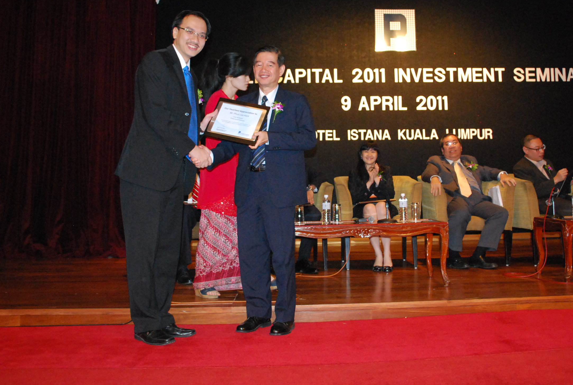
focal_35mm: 36
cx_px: 319
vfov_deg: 36.9
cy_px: 148
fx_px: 574
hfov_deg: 52.9
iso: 1600
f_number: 3.5
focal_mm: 18
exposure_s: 1/60
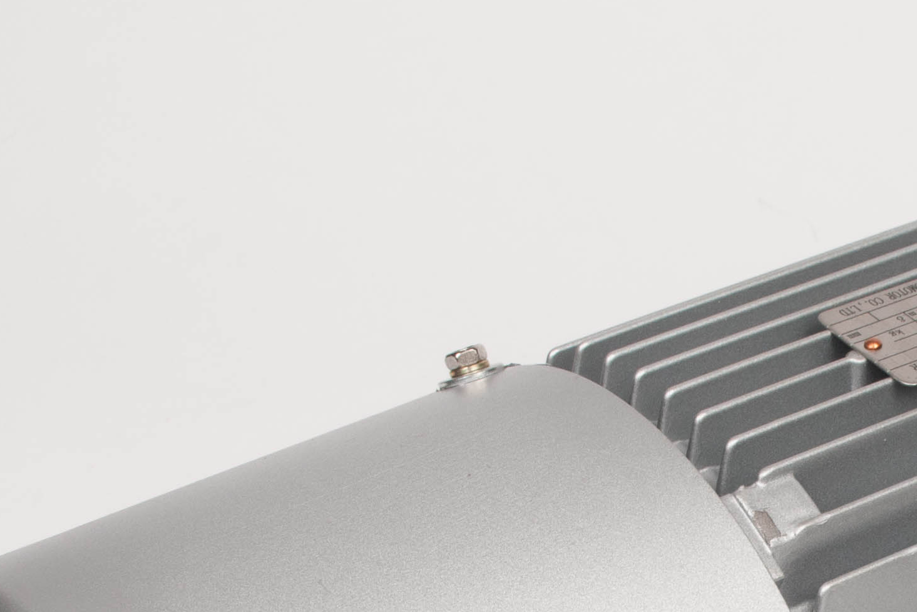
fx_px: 2904
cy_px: 744
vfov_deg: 11.8
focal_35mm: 114
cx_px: 863
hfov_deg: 17.6
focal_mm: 26
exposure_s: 1/80
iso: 200
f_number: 11
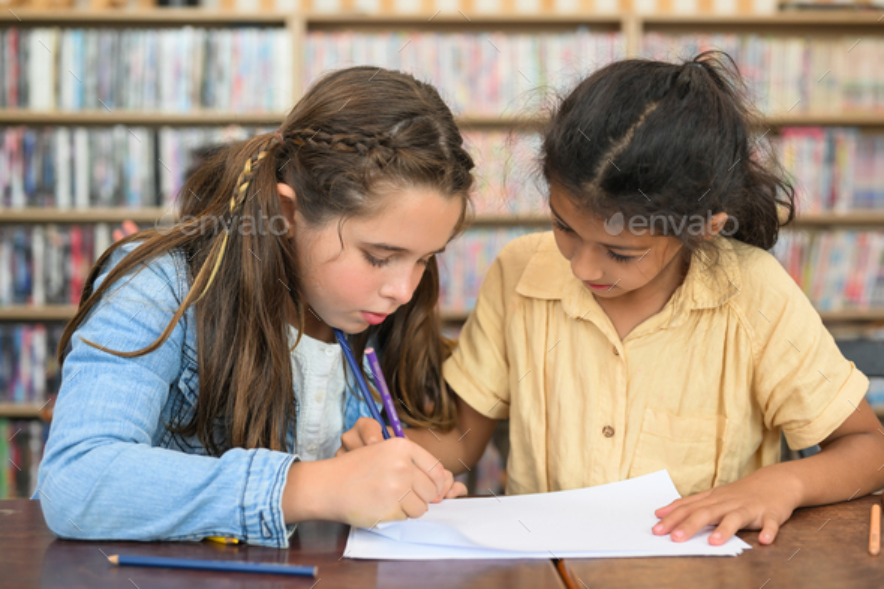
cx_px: 442
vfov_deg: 27.0
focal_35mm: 50
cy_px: 294
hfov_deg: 39.6
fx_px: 1227
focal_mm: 50
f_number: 2.8
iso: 720
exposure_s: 1/200
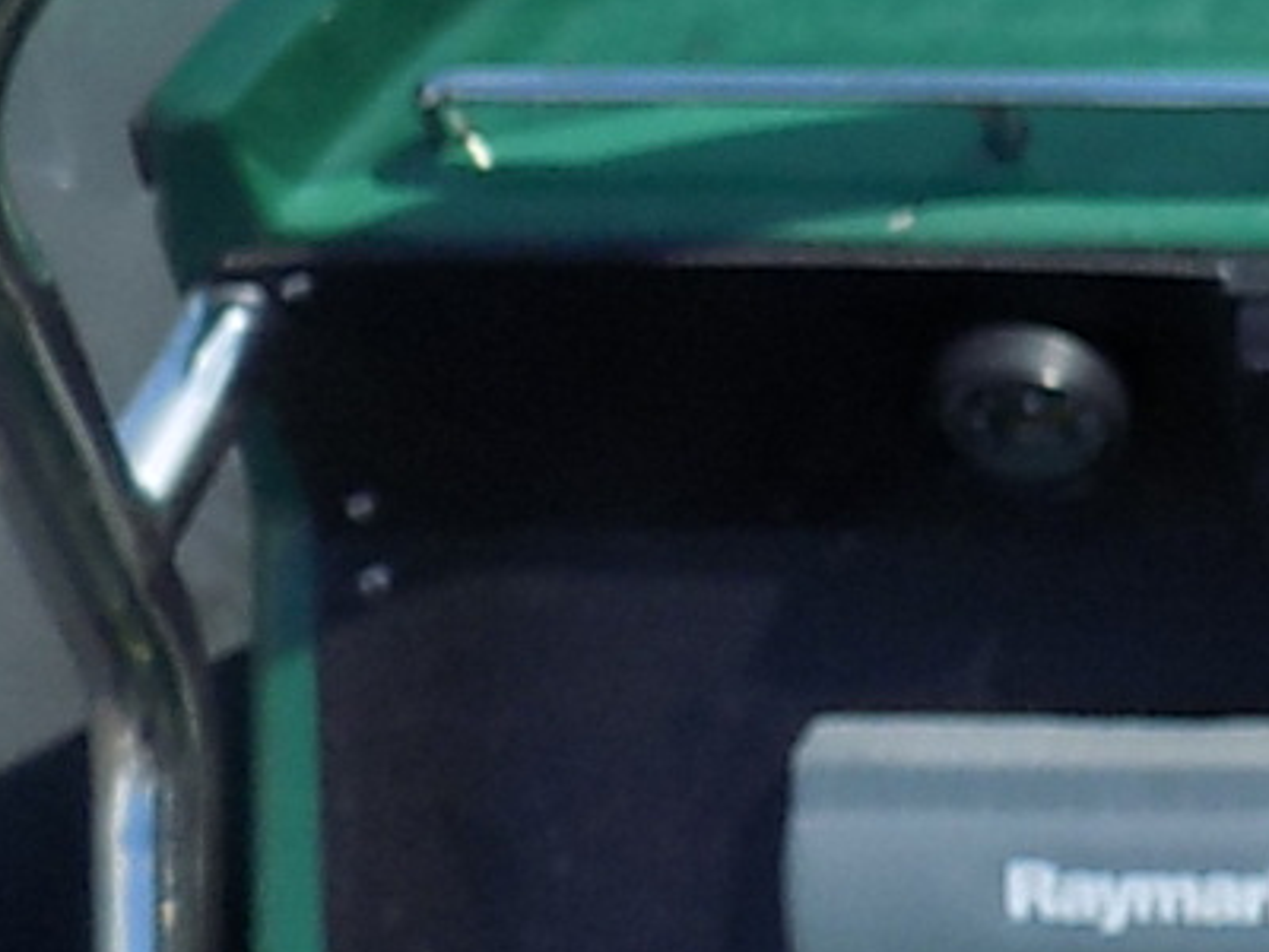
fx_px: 3373
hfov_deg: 18.6
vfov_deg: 13.9
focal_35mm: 92
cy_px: -857
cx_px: 1967
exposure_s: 1/800
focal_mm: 4
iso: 80
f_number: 3.1
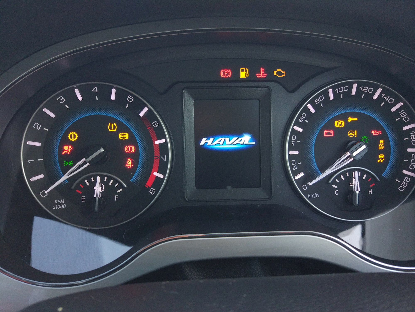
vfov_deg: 49.7
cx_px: 208
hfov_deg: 63.4
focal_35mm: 28
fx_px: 336
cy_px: 156
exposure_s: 1/25
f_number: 2
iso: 382
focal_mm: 4.26
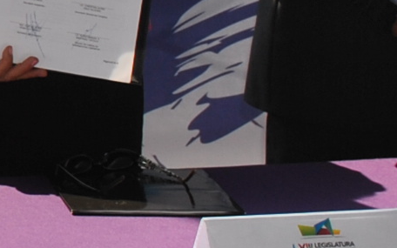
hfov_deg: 9.1
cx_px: -456
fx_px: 2315
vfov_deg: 6.0
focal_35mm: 214
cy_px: -178
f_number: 8
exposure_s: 1/200
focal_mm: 22
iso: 100
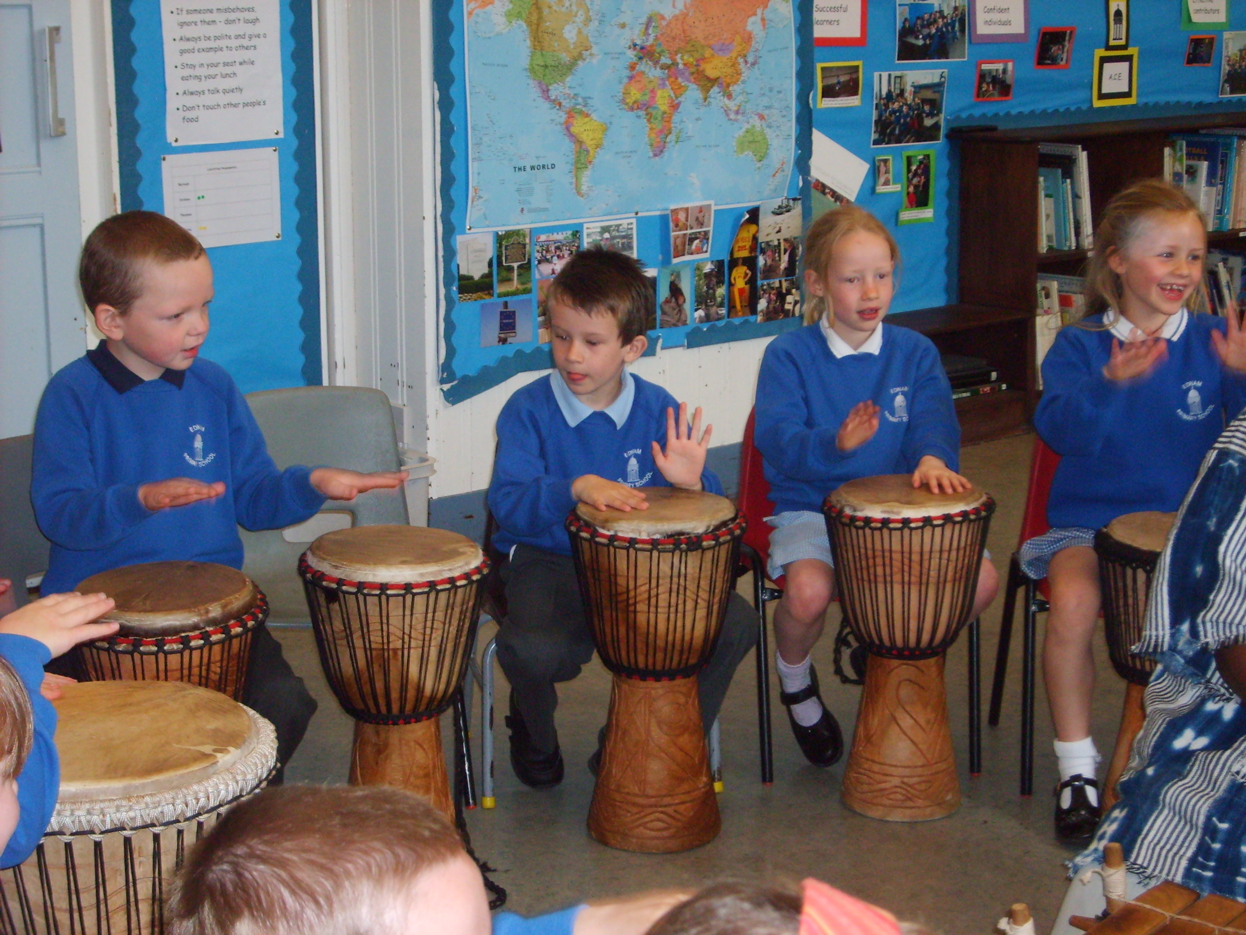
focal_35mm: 61
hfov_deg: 31.7
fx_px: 2196
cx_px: 623
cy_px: 468
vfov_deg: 24.0
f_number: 3.6
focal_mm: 10.3
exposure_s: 1/60
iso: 193
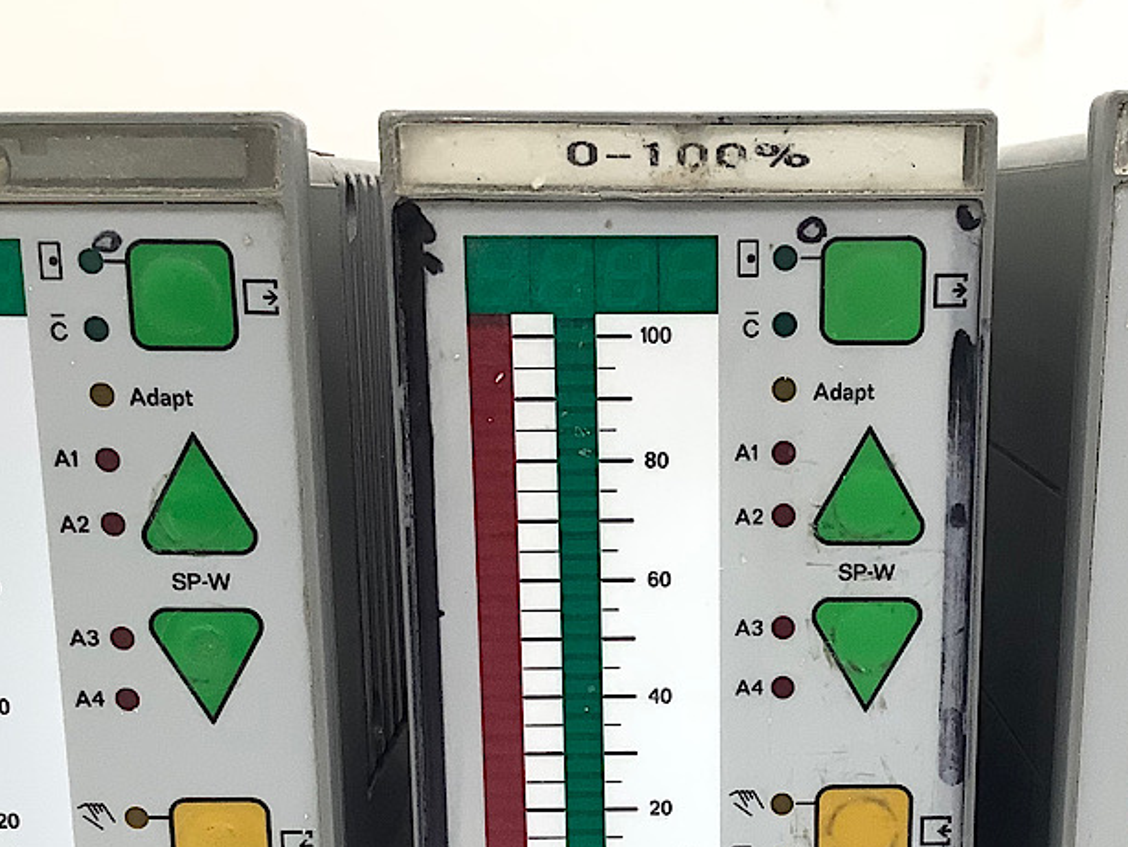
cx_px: 719
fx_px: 1956
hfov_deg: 32.0
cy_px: 750
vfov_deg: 23.8
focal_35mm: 60
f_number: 2.4
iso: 64
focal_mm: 3.3
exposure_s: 1/100
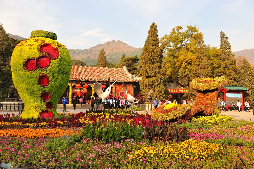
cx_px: 127
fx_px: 226
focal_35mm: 32
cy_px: 84
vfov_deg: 41.1
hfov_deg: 58.7
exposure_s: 1/500
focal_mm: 32
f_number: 5.6
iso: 400
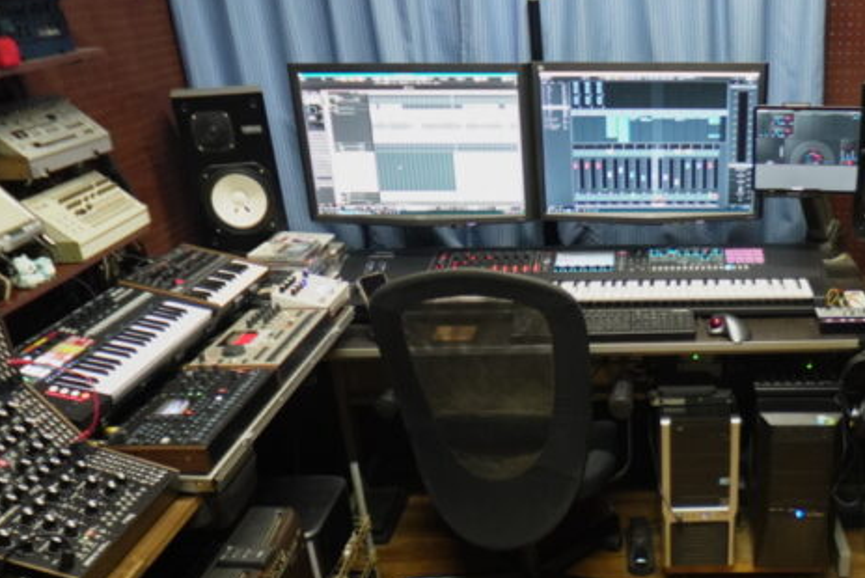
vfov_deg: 24.7
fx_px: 1274
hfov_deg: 36.4
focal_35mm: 53
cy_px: 539
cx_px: 675
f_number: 2.8
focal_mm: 16
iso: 1000
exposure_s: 1/30
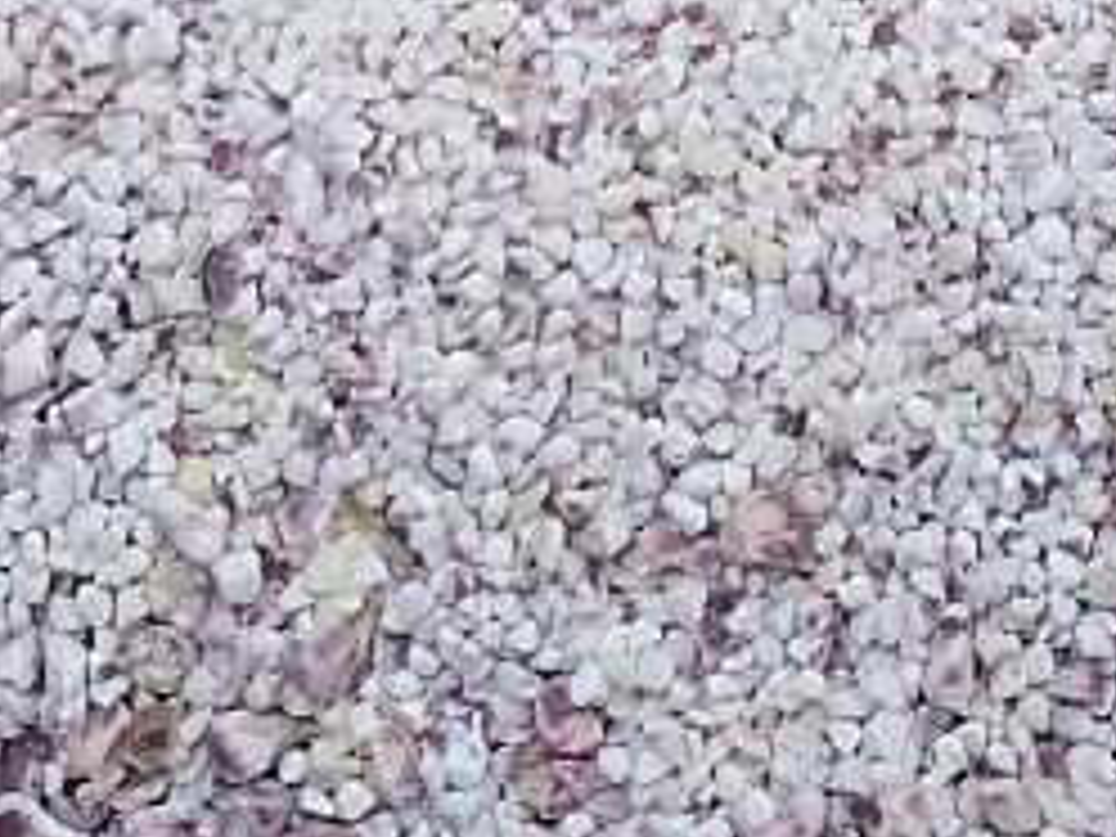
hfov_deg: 12.7
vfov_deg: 9.3
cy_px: -468
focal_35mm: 155
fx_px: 4997
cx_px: 752
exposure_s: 1/205
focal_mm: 4.5
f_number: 2
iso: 100
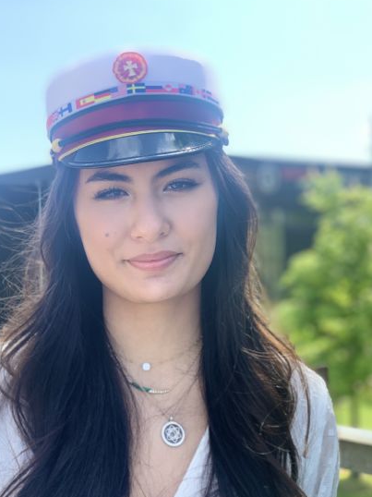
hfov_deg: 25.2
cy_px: 248
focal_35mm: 58
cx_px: 184
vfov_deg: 33.2
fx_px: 832
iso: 16
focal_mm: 6
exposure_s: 1/158
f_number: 2.4
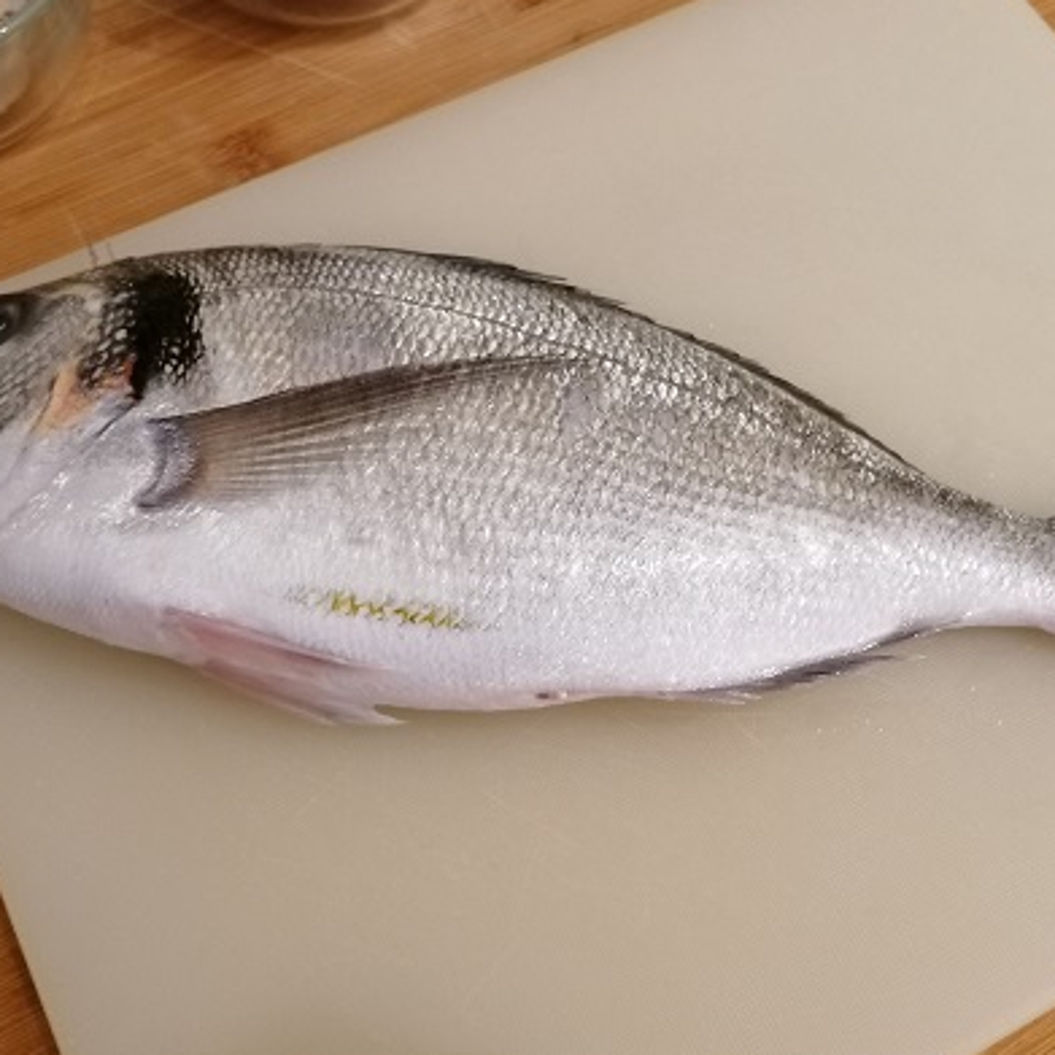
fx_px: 1448
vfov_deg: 40.0
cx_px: 602
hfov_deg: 39.9
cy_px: 494
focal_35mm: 42
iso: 640
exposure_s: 1/16.7
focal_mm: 4.75
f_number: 1.8
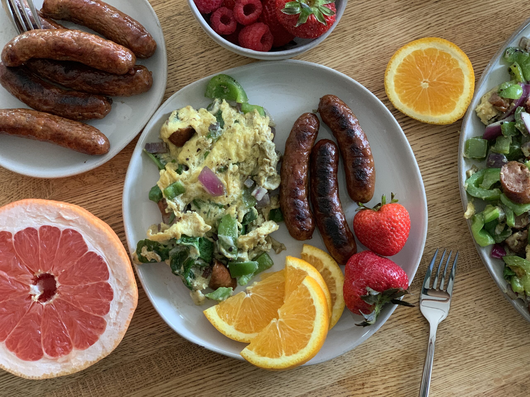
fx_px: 796
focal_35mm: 52
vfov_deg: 28.0
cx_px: 265
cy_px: 198
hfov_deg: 36.8
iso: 320
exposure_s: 1/60
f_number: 2.4
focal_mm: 6
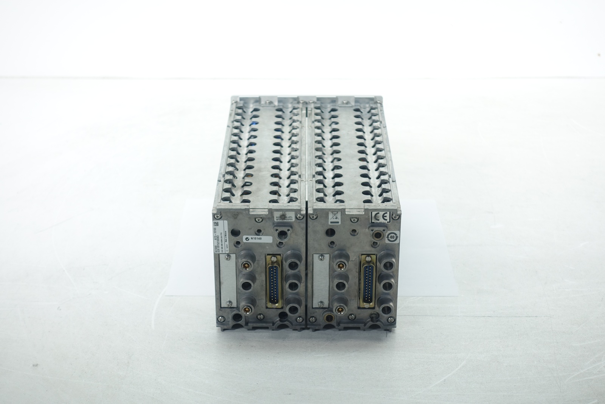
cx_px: 302
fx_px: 1176
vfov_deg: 19.5
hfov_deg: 28.8
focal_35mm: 70
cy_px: 202
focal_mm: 25.7
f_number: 4
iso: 125
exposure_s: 1/80
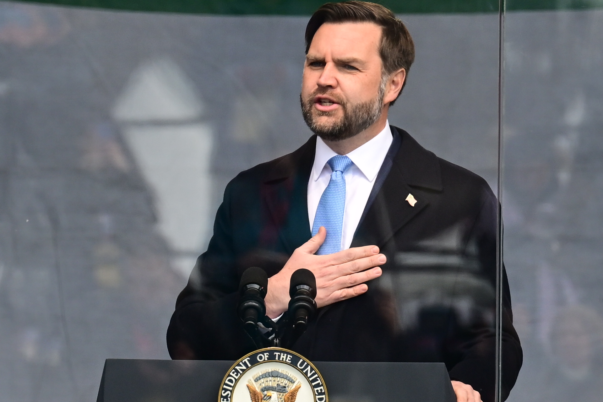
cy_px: 201
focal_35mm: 200
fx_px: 3350
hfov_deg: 10.3
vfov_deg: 6.9
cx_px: 302
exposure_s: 1/500
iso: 280
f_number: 4.5
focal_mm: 200
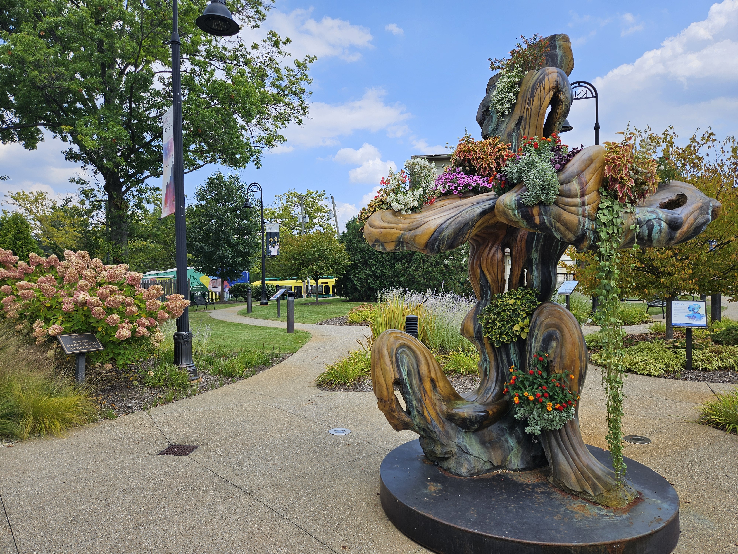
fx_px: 490
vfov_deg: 58.9
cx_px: 369
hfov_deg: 73.9
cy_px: 277
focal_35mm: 23
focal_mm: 5.4
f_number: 1.8
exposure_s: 1/1441
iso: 25
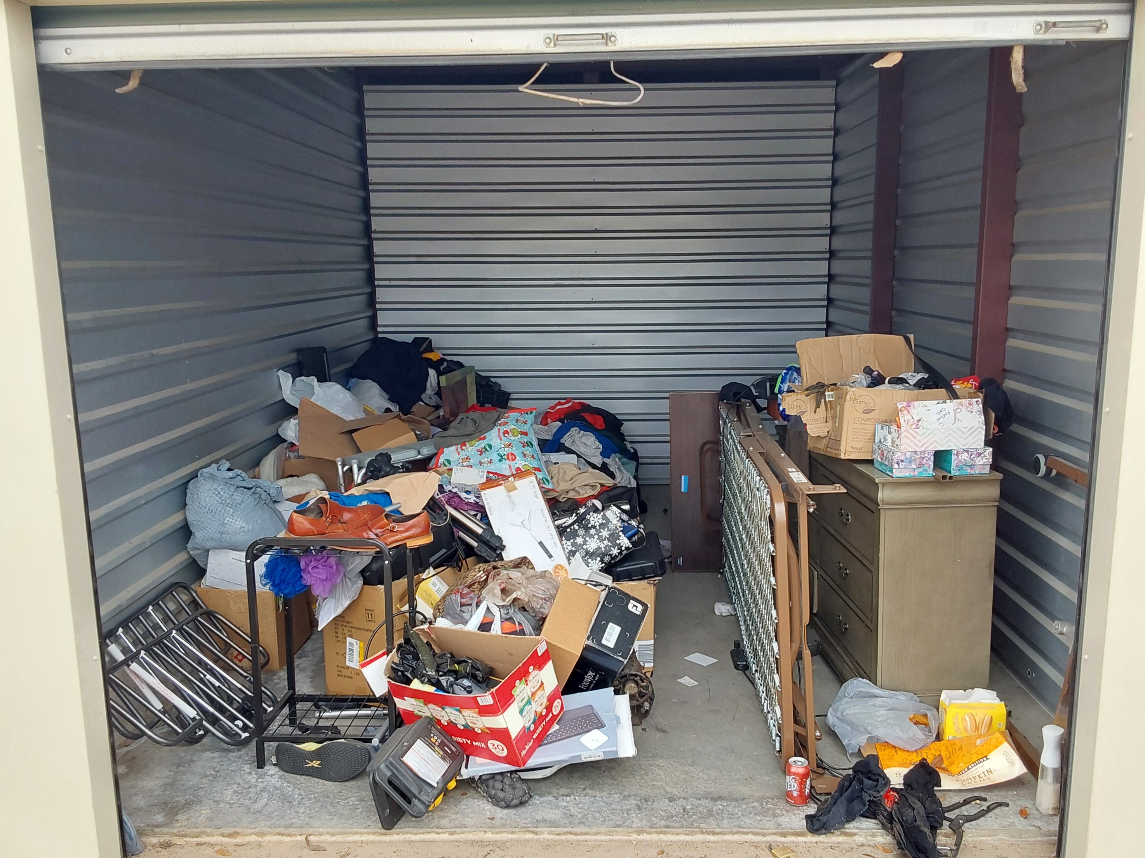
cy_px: 454
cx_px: 599
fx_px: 1025
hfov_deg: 58.3
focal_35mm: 31
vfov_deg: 45.4
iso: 50
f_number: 1.9
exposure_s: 1/324
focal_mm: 2.91
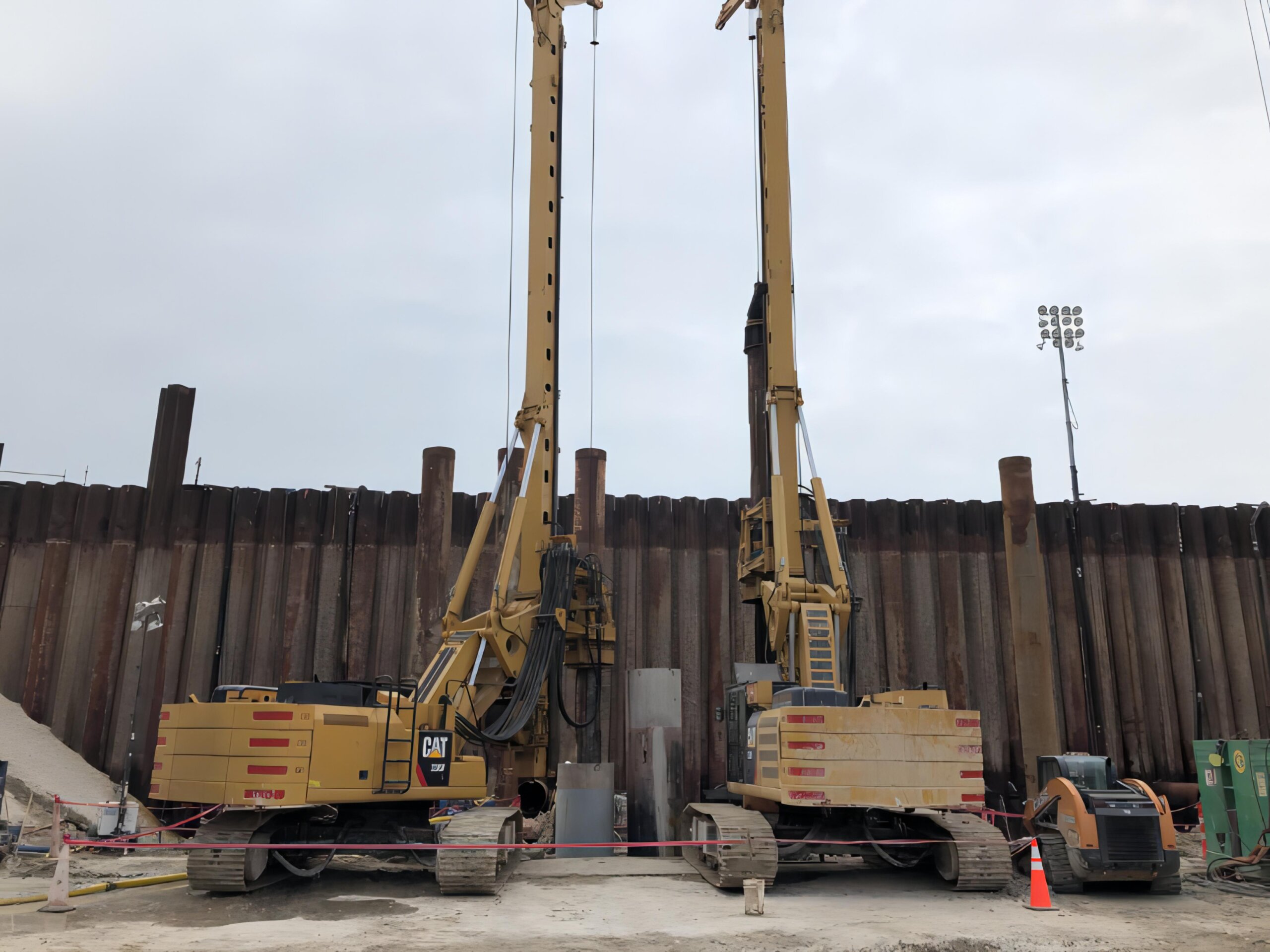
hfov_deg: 63.5
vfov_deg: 49.7
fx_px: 1027
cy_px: 476
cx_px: 635
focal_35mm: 28
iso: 20
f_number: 1.8
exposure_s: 1/4000
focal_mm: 3.99
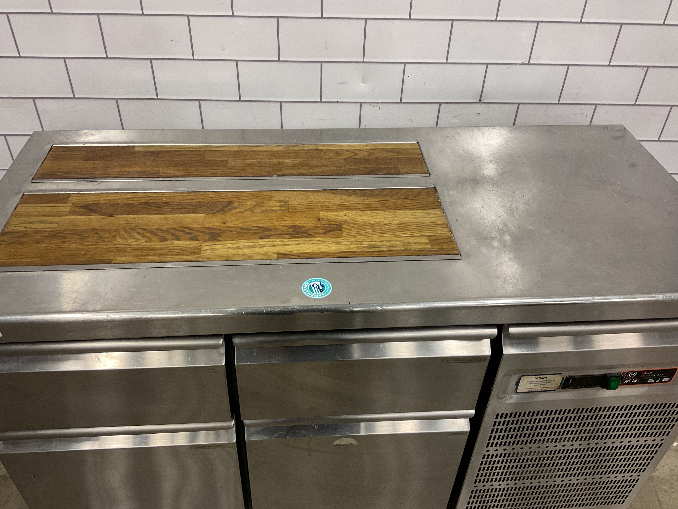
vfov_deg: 46.8
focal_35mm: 30
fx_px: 588
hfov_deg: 60.0
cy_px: 260
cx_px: 343
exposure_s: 1/50
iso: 64
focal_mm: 3
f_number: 1.8
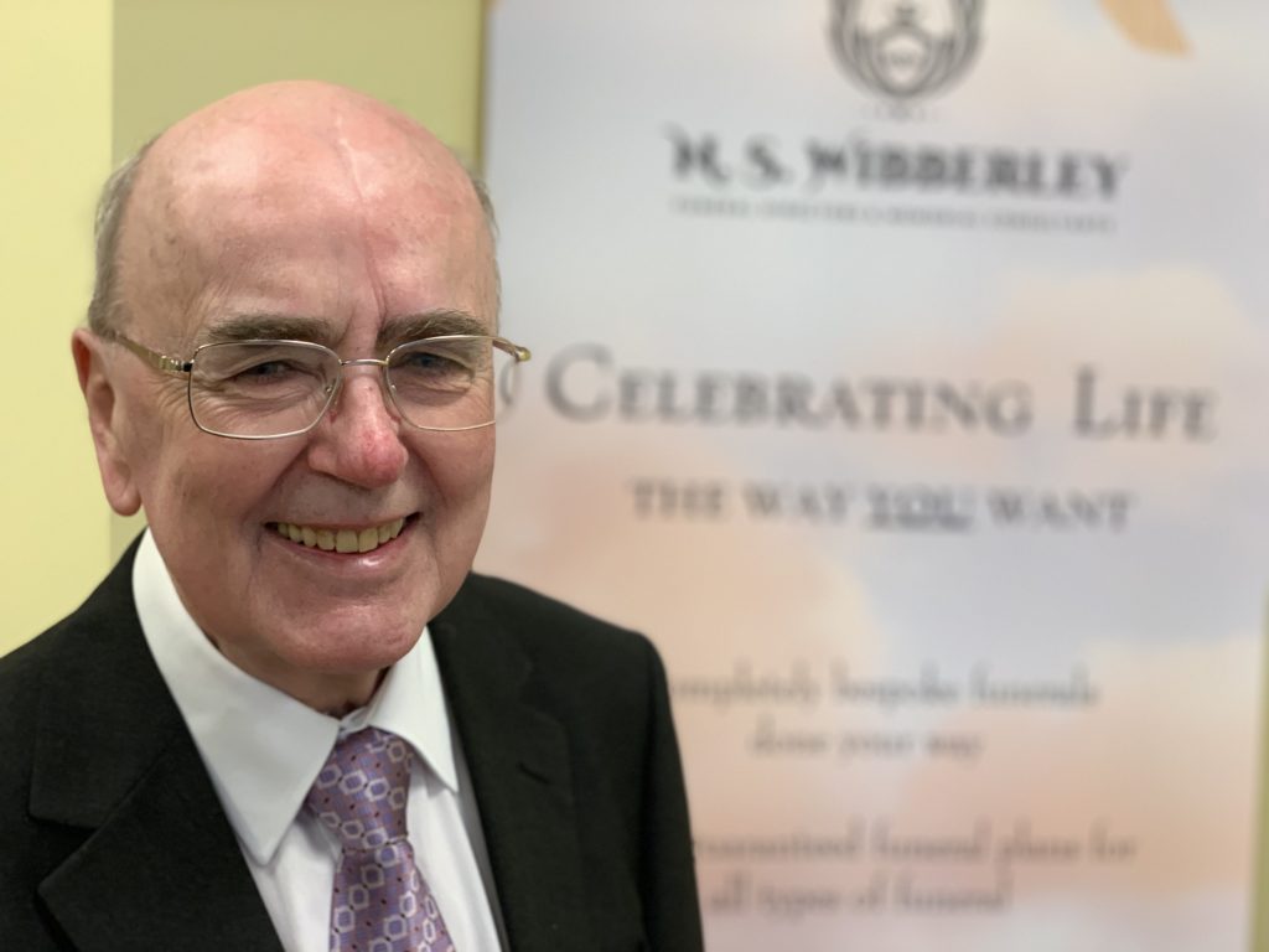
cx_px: 634
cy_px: 476
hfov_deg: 36.8
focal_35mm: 52
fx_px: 1906
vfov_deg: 28.0
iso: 100
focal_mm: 6
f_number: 2.4
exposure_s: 1/50
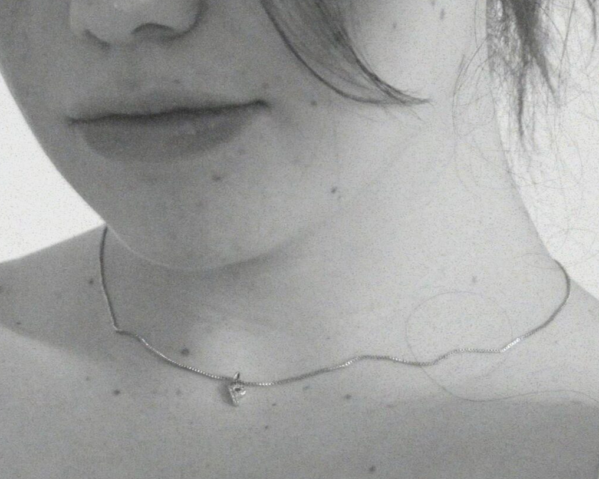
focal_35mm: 514
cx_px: 233
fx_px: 9116
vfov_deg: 3.0
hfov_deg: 3.8
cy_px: -64
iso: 3200
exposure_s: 1/500
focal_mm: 145
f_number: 4.5
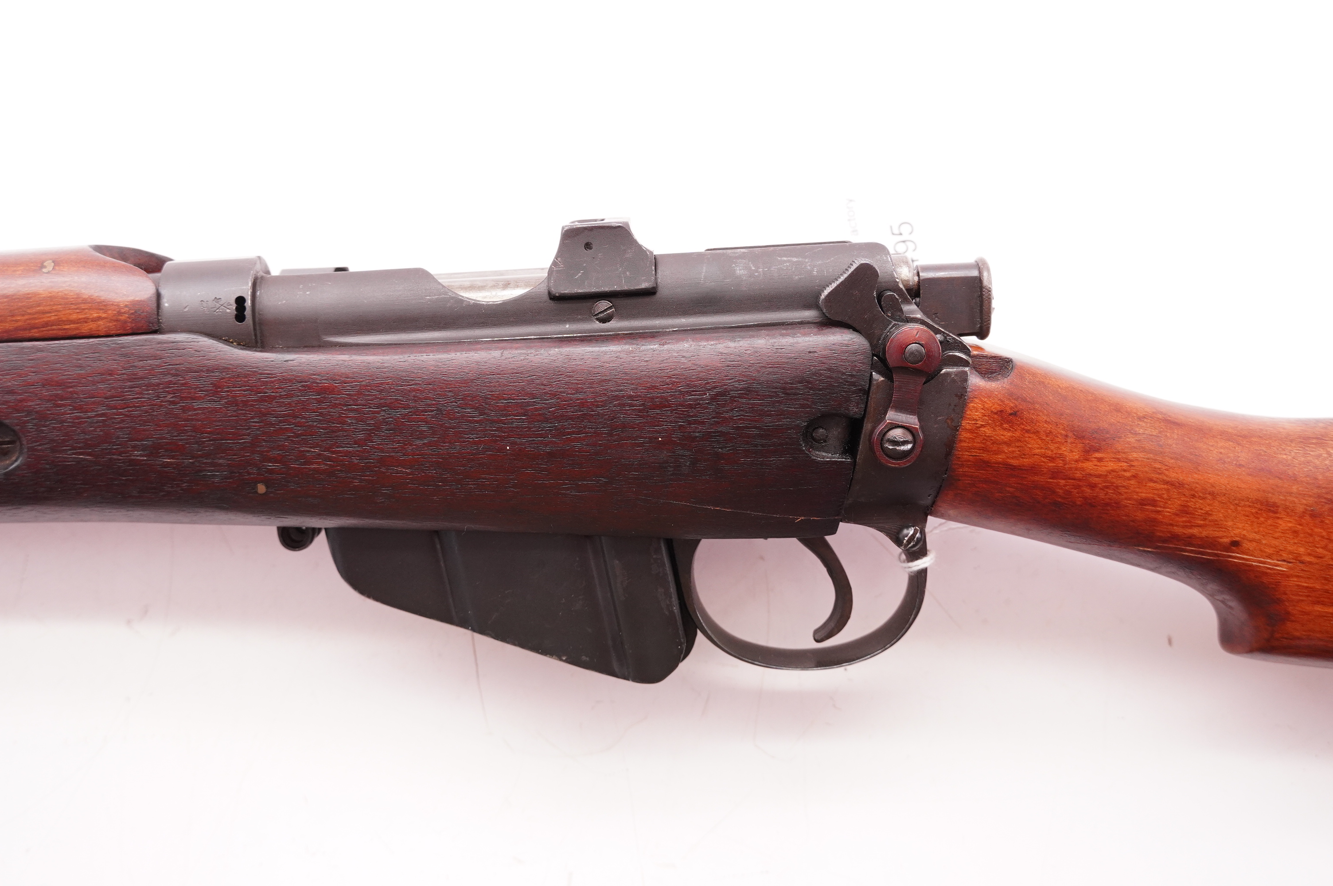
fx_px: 1609
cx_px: 666
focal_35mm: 44
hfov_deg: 45.0
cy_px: 443
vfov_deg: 30.8
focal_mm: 29
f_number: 5.6
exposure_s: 1/125
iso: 1000
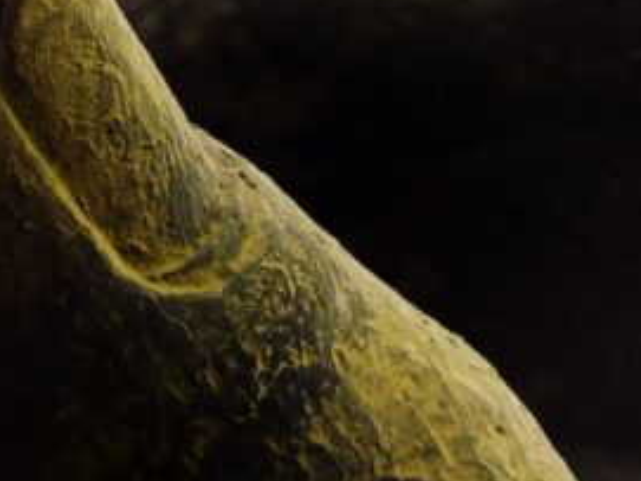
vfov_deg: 4.0
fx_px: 6830
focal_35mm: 369
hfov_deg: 5.4
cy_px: -47
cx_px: 35
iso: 100
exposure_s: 1/200
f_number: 5.6
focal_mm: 90
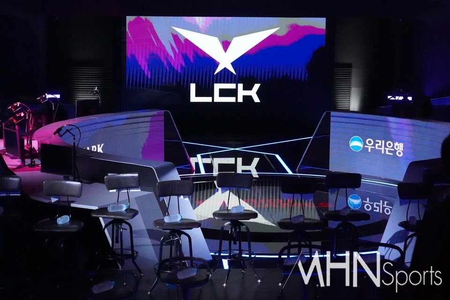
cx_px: 225
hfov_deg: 35.1
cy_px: 150
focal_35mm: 57
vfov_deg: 23.8
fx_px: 712
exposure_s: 1/800
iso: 40000
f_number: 6.3
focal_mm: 57
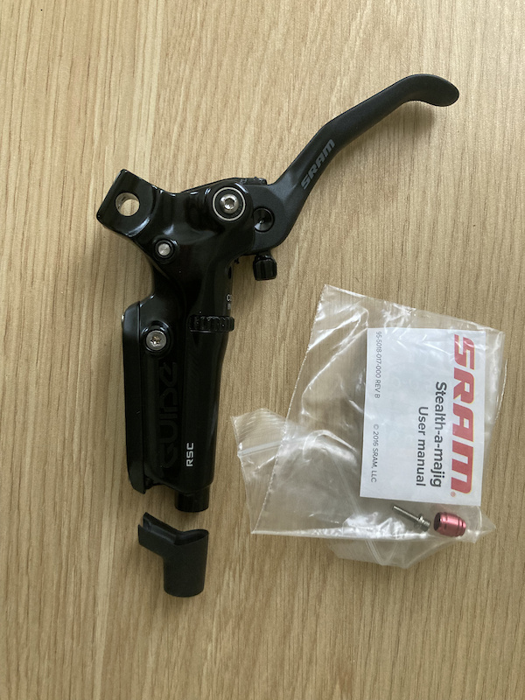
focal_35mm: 28
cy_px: 350
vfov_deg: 63.4
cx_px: 262
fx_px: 566
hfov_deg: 49.7
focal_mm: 3.99
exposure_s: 1/60
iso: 320
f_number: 1.8
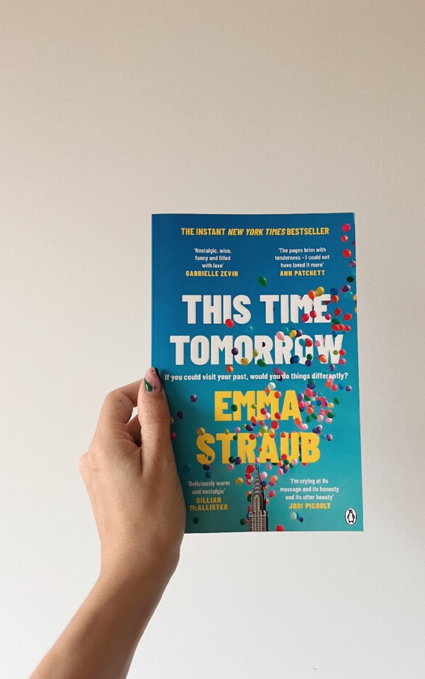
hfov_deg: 44.3
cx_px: 255
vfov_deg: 66.5
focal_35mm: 28
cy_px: 339
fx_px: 519
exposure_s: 1/98
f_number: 1.6
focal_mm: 5.1
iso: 125
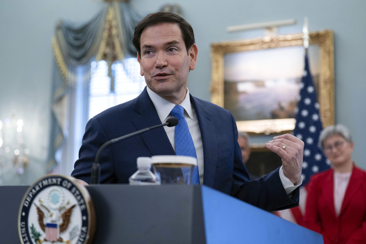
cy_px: 122
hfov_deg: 28.8
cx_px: 183
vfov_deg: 19.5
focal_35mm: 70
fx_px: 712
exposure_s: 1/320
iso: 1250
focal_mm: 70
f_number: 3.2
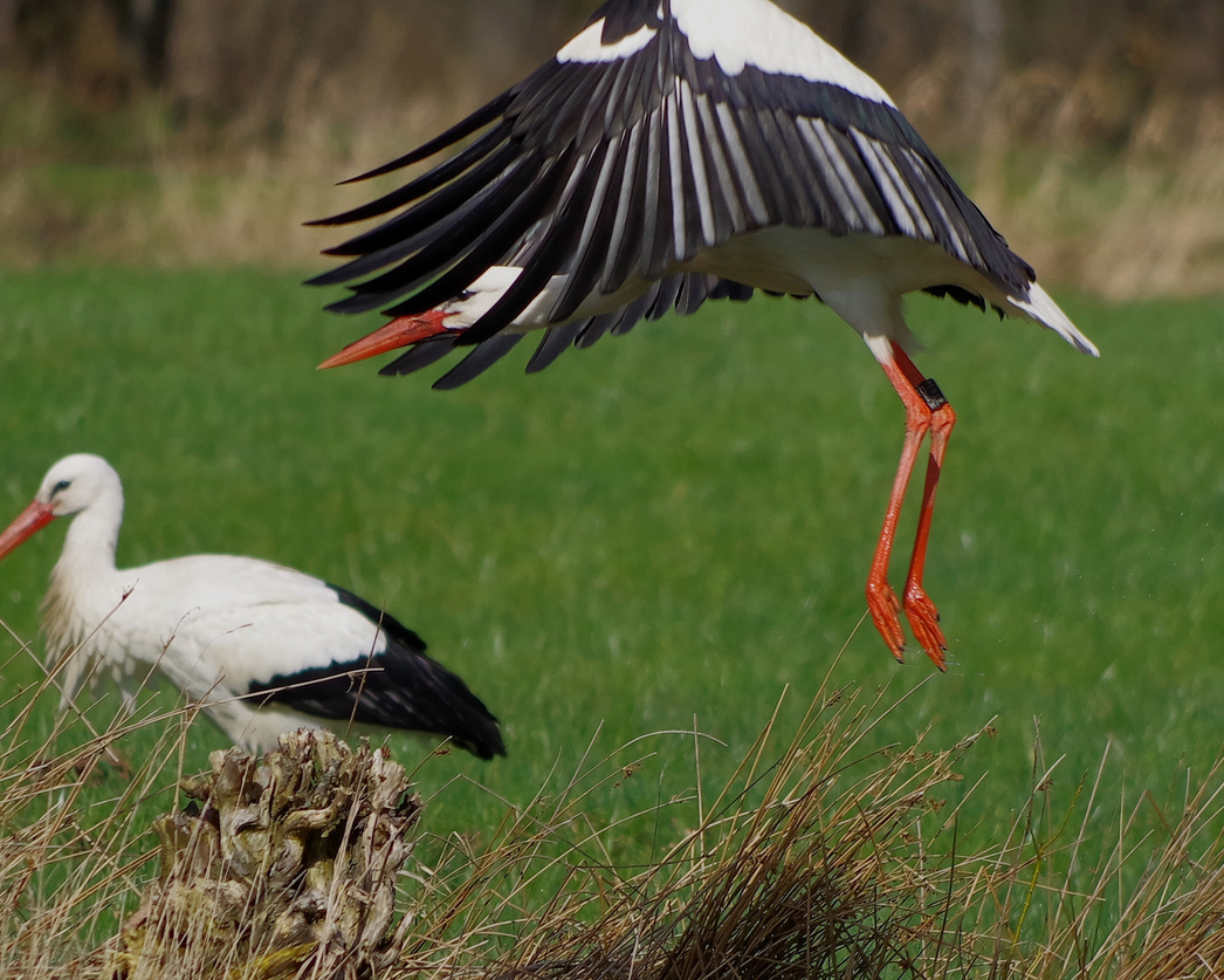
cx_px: 555
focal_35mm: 654
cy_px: 479
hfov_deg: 3.0
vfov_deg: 2.4
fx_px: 23694
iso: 400
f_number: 7.1
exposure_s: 1/1250
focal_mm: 300
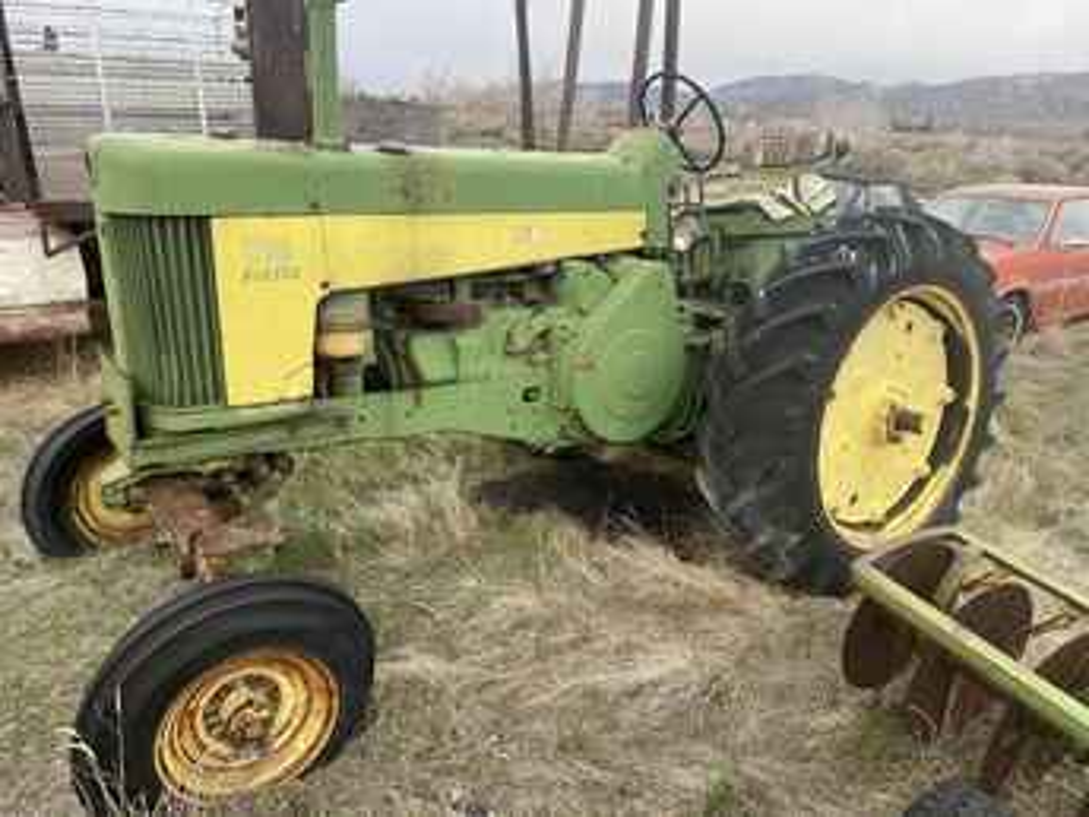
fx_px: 818
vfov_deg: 53.1
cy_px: 408
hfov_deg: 67.3
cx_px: 544
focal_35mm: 26
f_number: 1.8
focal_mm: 4.25
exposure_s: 1/326
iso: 32
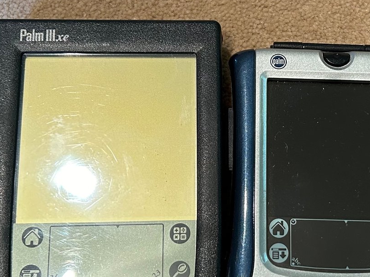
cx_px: 263
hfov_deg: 29.9
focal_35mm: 64
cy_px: 156
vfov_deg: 22.9
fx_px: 684
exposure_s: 1/60
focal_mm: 5.7
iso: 200
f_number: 1.5
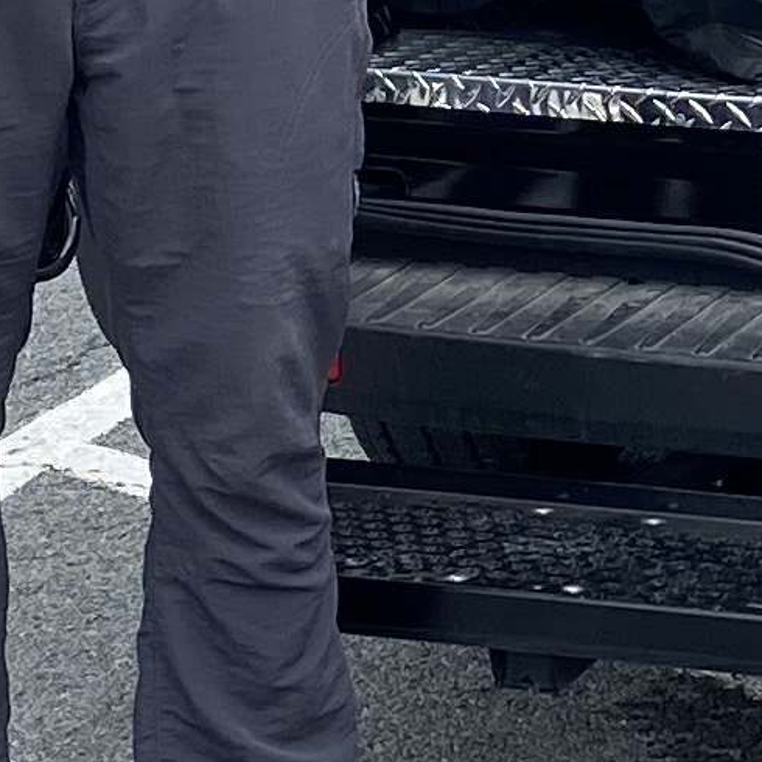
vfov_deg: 9.1
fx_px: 4707
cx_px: 778
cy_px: -165
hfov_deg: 9.2
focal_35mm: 189
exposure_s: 1/1093
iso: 32
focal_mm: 4.25
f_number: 1.8
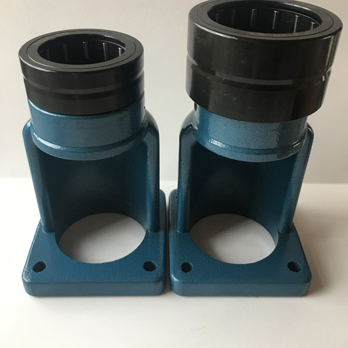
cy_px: 159
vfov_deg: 47.2
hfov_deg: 47.2
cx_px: 173
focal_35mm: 35
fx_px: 398
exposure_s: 1/33
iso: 50
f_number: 2.2
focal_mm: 4.15
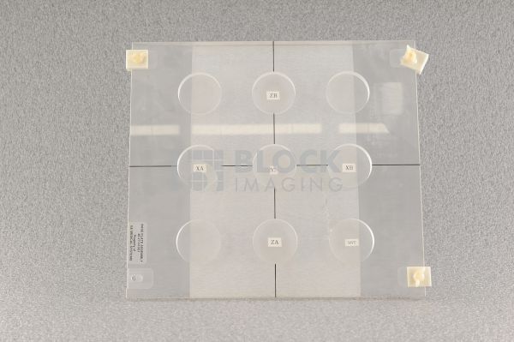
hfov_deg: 39.6
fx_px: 713
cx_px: 257
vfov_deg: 26.9
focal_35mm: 50
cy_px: 171
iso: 1600
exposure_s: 1/125
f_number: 10
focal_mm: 50
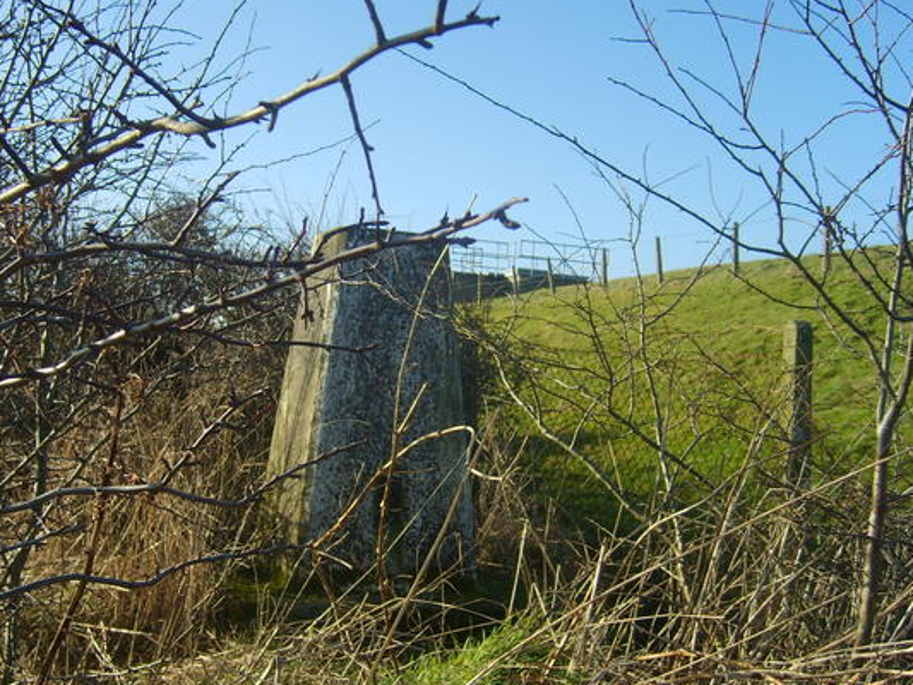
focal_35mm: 42
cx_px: 408
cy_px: 334
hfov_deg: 44.7
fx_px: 1108
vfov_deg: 34.4
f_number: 2.8
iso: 50
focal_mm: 5.8
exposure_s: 1/750
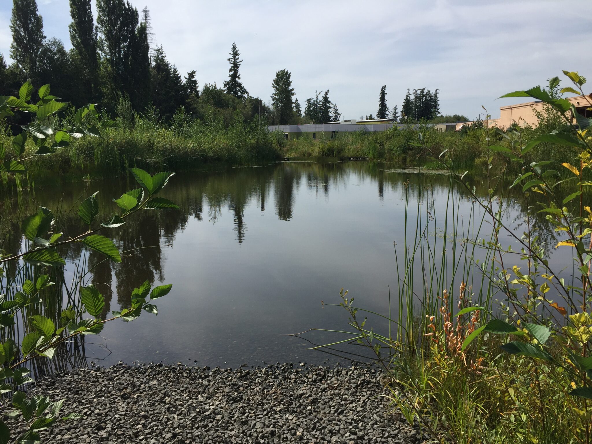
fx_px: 496
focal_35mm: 29
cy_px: 222
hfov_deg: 61.7
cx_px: 296
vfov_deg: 48.2
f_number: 2.2
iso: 32
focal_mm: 4.15
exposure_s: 1/2639
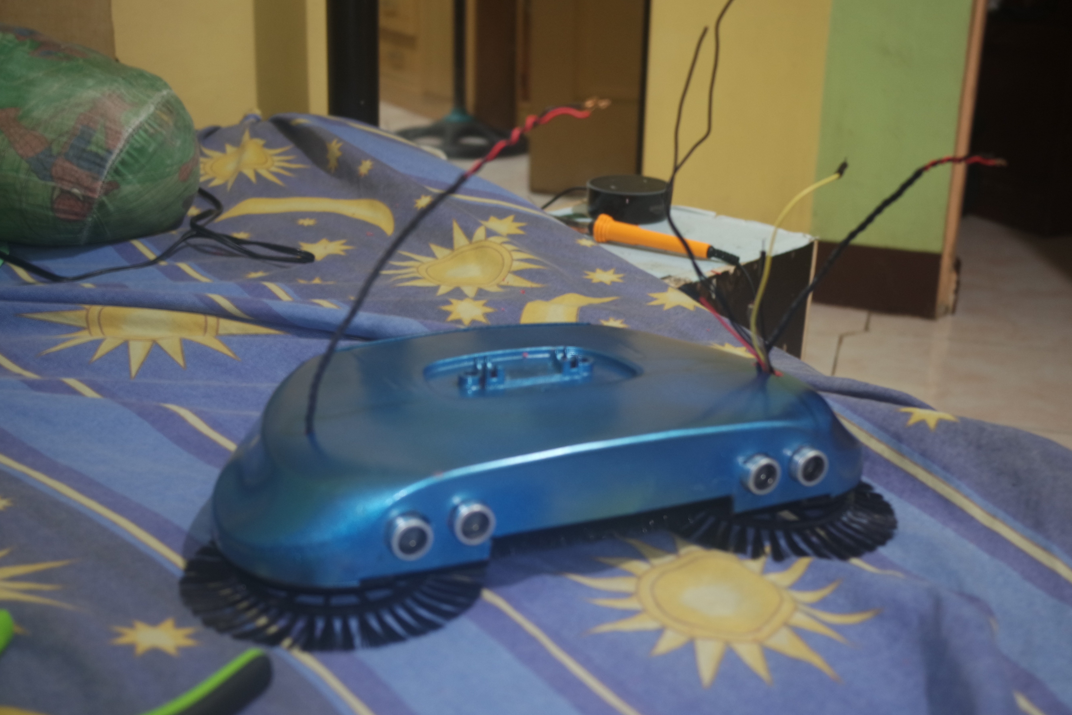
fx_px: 1310
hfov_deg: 44.5
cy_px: 354
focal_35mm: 44
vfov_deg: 30.5
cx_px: 543
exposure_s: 1/2
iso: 400
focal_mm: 28
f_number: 9
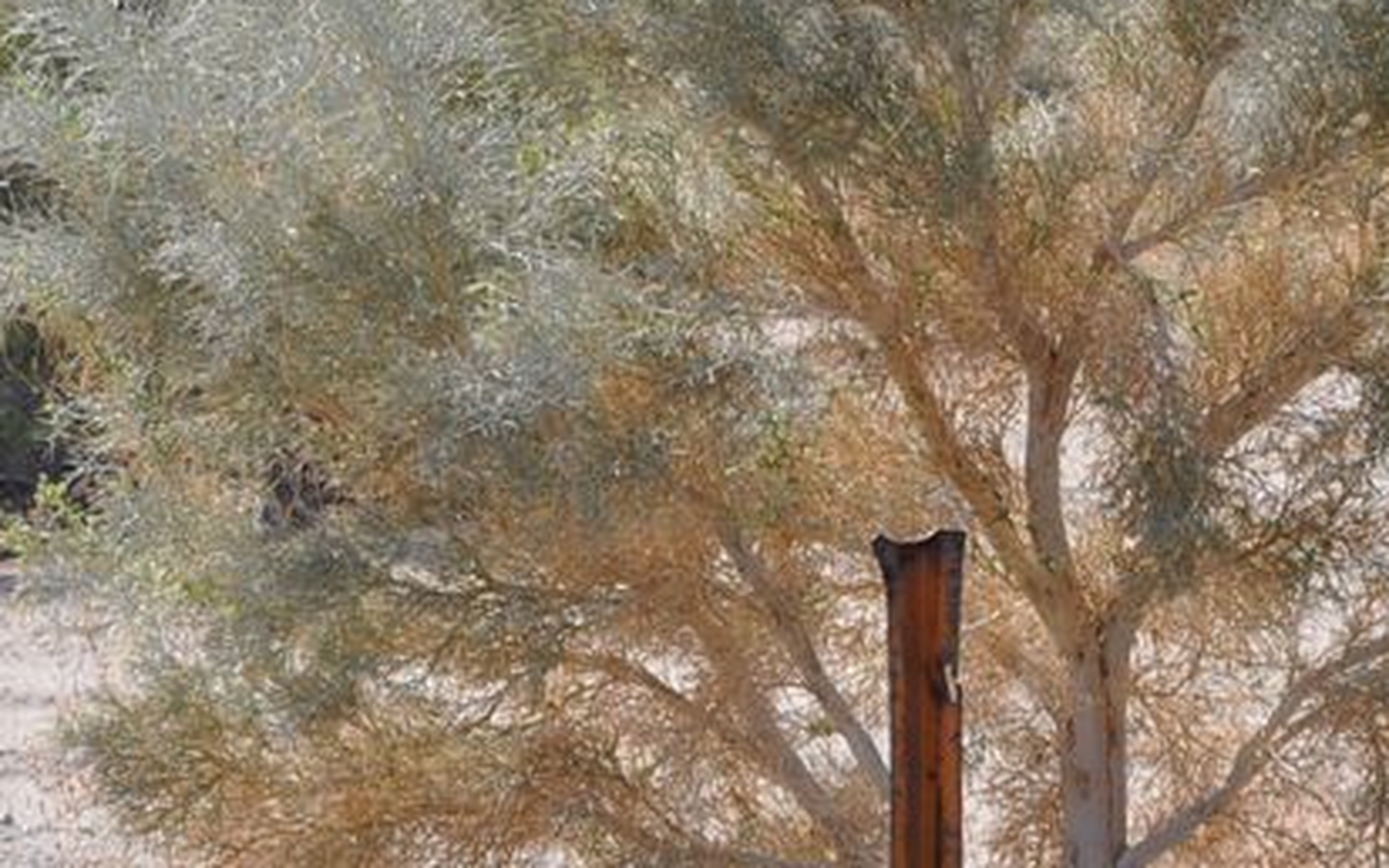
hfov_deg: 9.8
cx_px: 969
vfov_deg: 6.1
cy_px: -79
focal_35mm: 213
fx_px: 8062
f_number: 9
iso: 200
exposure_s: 1/320
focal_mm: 48
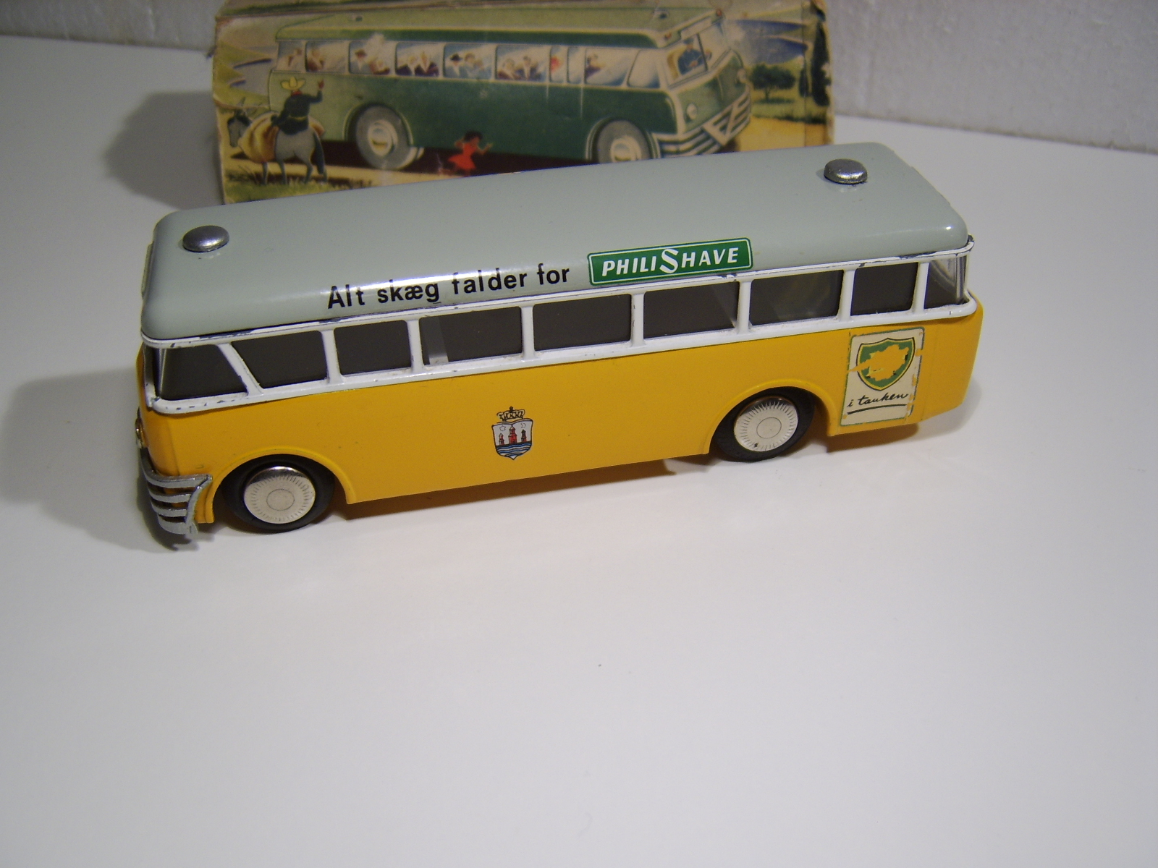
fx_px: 1037
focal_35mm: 31
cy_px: 434
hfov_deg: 58.4
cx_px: 579
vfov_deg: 45.4
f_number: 2.7
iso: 71
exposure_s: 1/54
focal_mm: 8.13
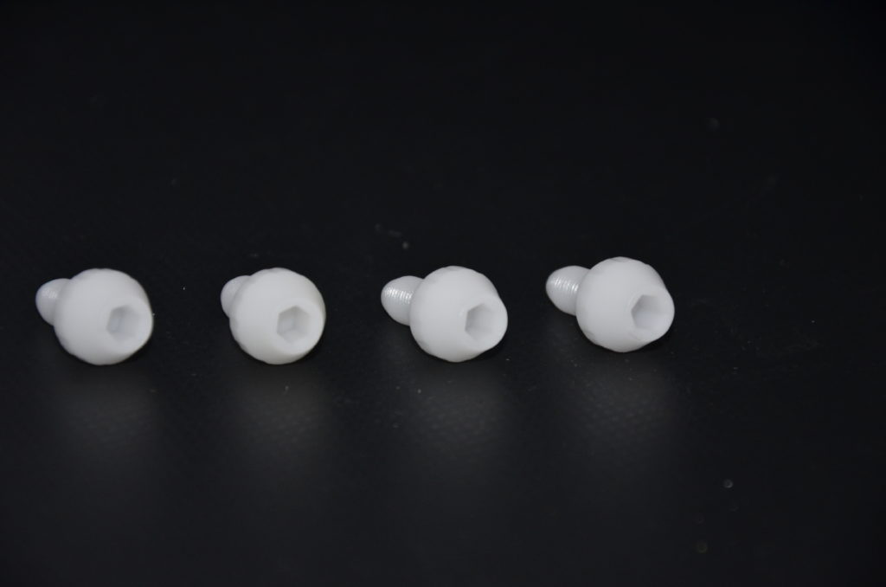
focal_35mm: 158
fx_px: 3868
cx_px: 443
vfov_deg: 8.7
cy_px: 294
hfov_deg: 13.1
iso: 800
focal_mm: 105
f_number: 5.6
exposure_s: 1/60
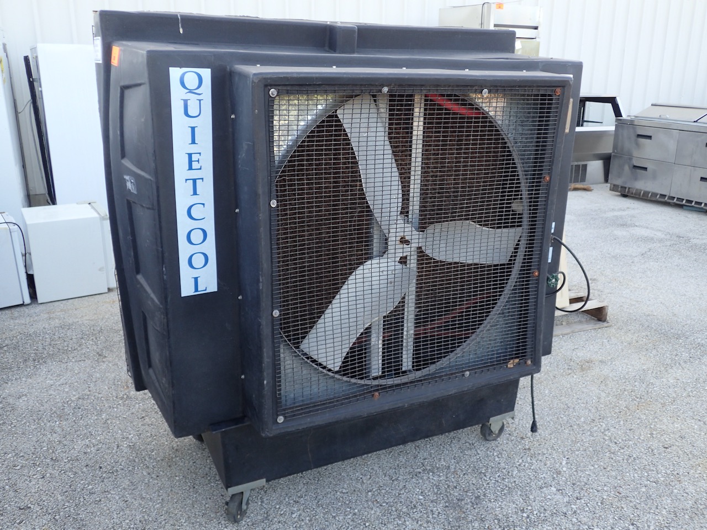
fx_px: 613
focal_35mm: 30
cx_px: 354
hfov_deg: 60.0
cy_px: 265
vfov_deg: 46.8
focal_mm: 5.5
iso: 100
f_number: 2.3
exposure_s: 1/200
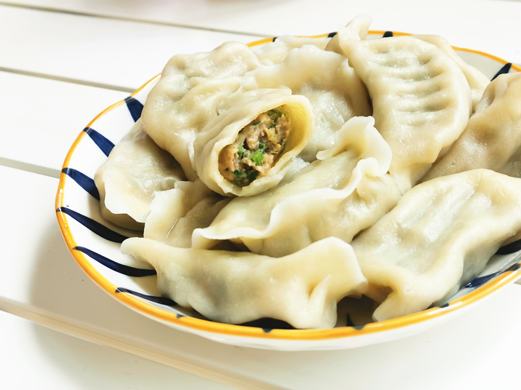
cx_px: 260
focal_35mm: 53
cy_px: 195
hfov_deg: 36.2
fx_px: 798
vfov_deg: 27.5
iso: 50
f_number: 1.8
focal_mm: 5.58
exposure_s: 1/324
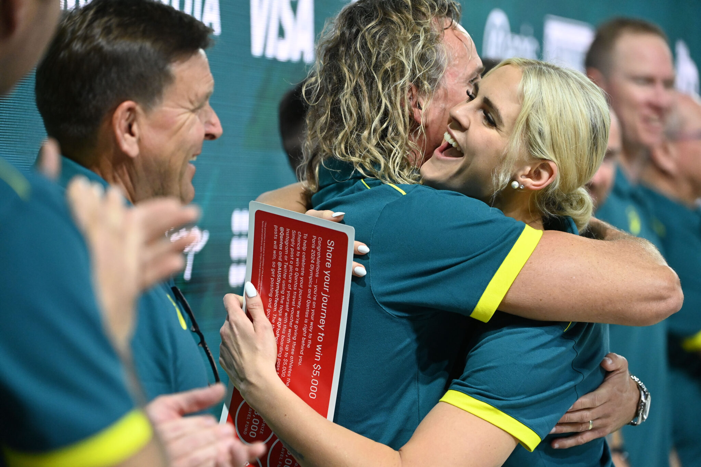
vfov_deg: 7.6
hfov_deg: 11.4
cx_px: 350
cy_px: 234
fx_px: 3504
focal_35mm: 180
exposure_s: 1/2500
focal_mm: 180
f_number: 4
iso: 8000
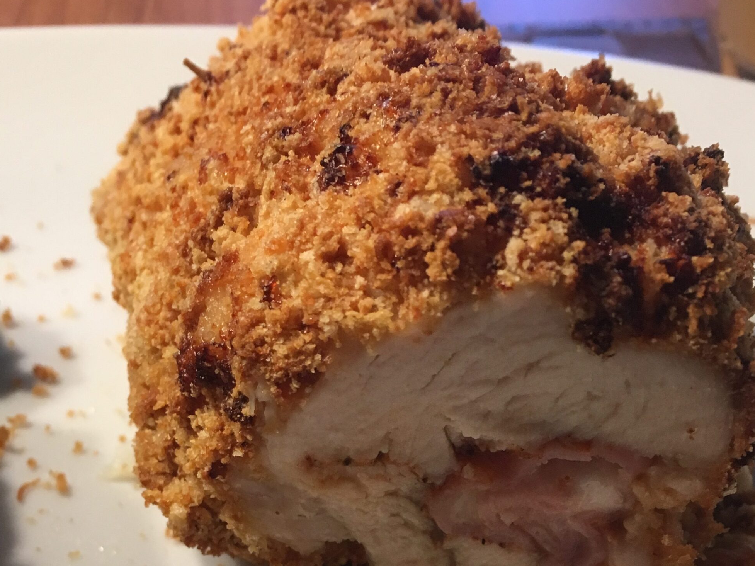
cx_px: 393
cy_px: 313
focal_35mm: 38
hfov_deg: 49.0
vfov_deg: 37.7
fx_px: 829
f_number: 2.2
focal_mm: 4.15
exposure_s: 1/33
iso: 125
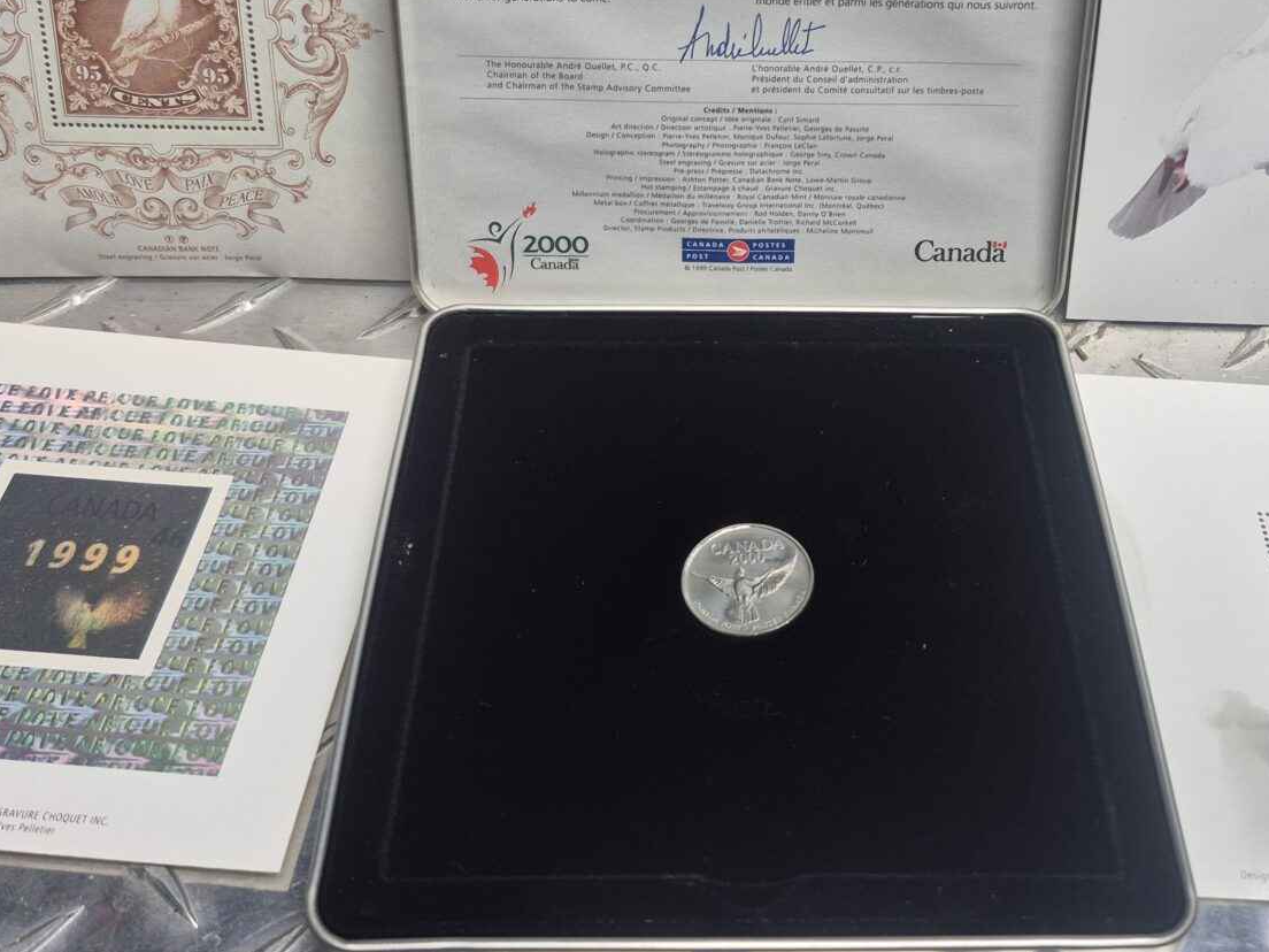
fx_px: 1466
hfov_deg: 46.6
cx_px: 731
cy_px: 279
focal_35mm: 40
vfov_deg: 35.4
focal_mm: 5.4
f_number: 1.8
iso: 64
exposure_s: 1/120
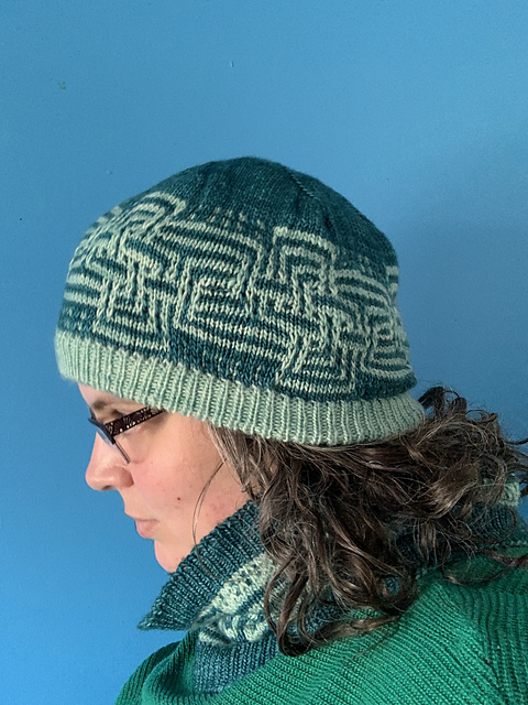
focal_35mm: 32
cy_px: 352
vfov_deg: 56.8
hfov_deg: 44.2
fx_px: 651
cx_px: 264
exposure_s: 1/60
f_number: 2.2
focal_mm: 2.87
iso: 250
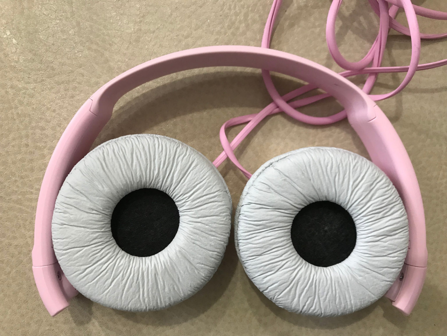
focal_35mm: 28
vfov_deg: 49.7
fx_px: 362
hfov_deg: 63.4
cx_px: 224
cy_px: 168
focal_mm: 3.99
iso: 40
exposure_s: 1/20
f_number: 1.8
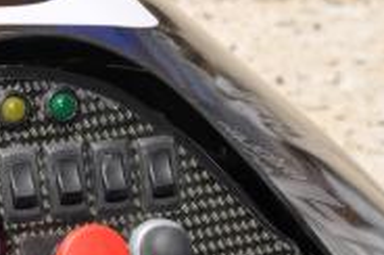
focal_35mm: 427
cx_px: -44
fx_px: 4547
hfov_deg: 4.8
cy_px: 64
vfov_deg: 3.2
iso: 200
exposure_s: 1/200
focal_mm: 82
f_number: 14
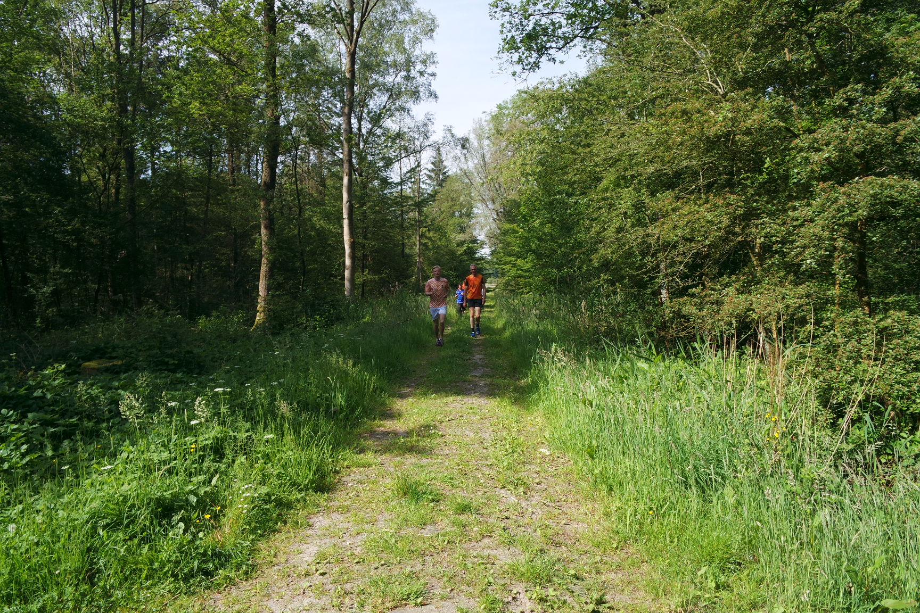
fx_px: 613
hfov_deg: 73.7
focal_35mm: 24
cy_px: 306
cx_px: 460
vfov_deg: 53.1
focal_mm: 9
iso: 160
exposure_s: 1/250
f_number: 5.6
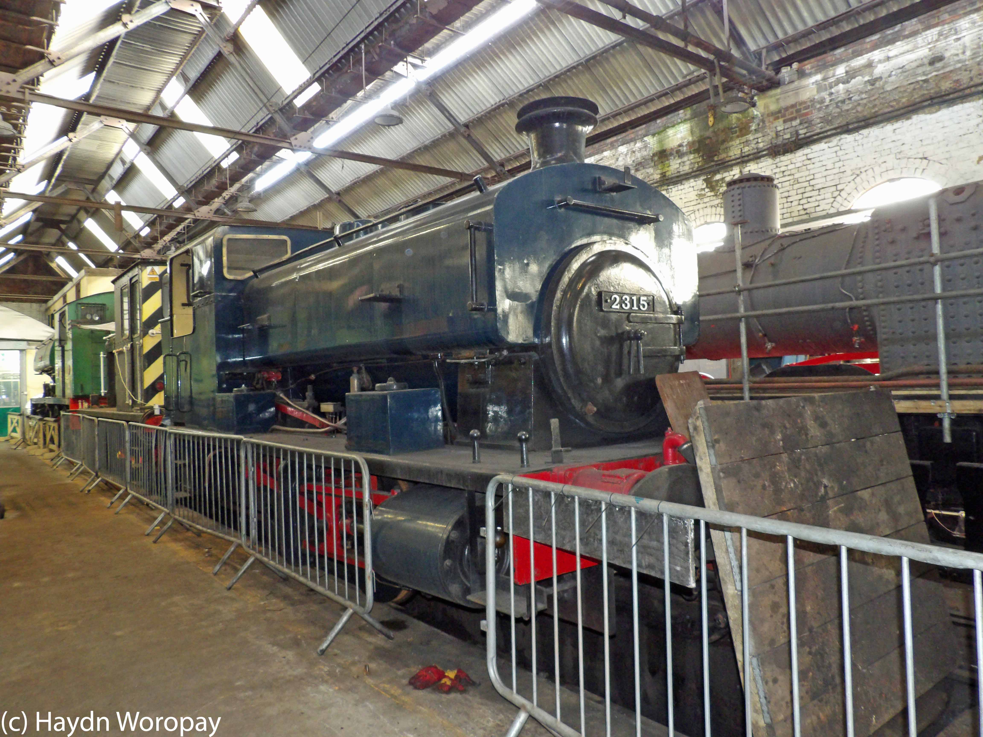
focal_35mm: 24
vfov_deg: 56.8
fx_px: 682
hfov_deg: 71.6
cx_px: 492
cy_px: 368
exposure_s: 1/17
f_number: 3.2
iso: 390
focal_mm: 4.3
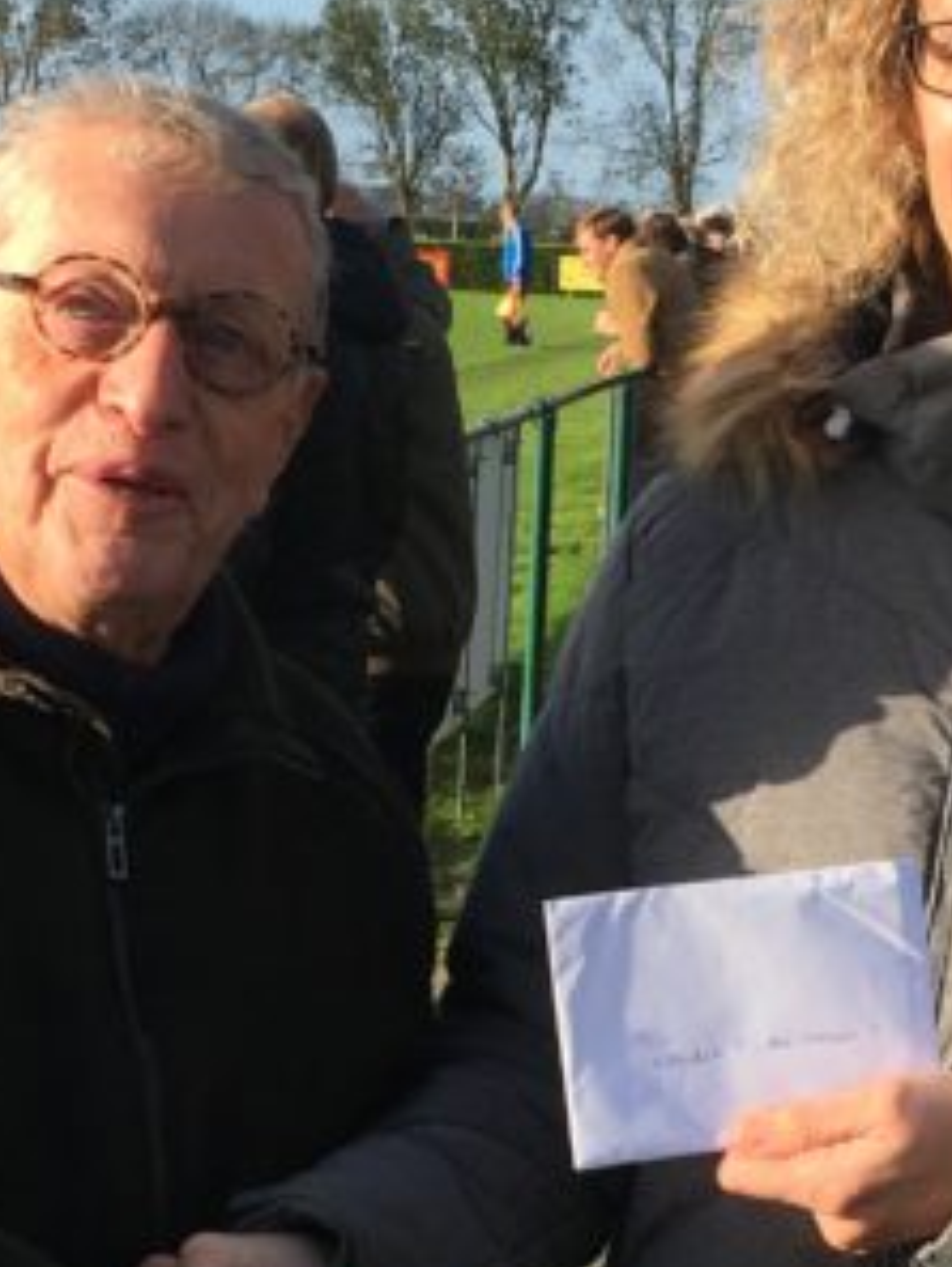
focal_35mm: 100
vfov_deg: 19.5
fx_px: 3664
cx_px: 585
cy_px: 921
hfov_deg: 14.8
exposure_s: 1/777
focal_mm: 4.15
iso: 25
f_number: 2.2
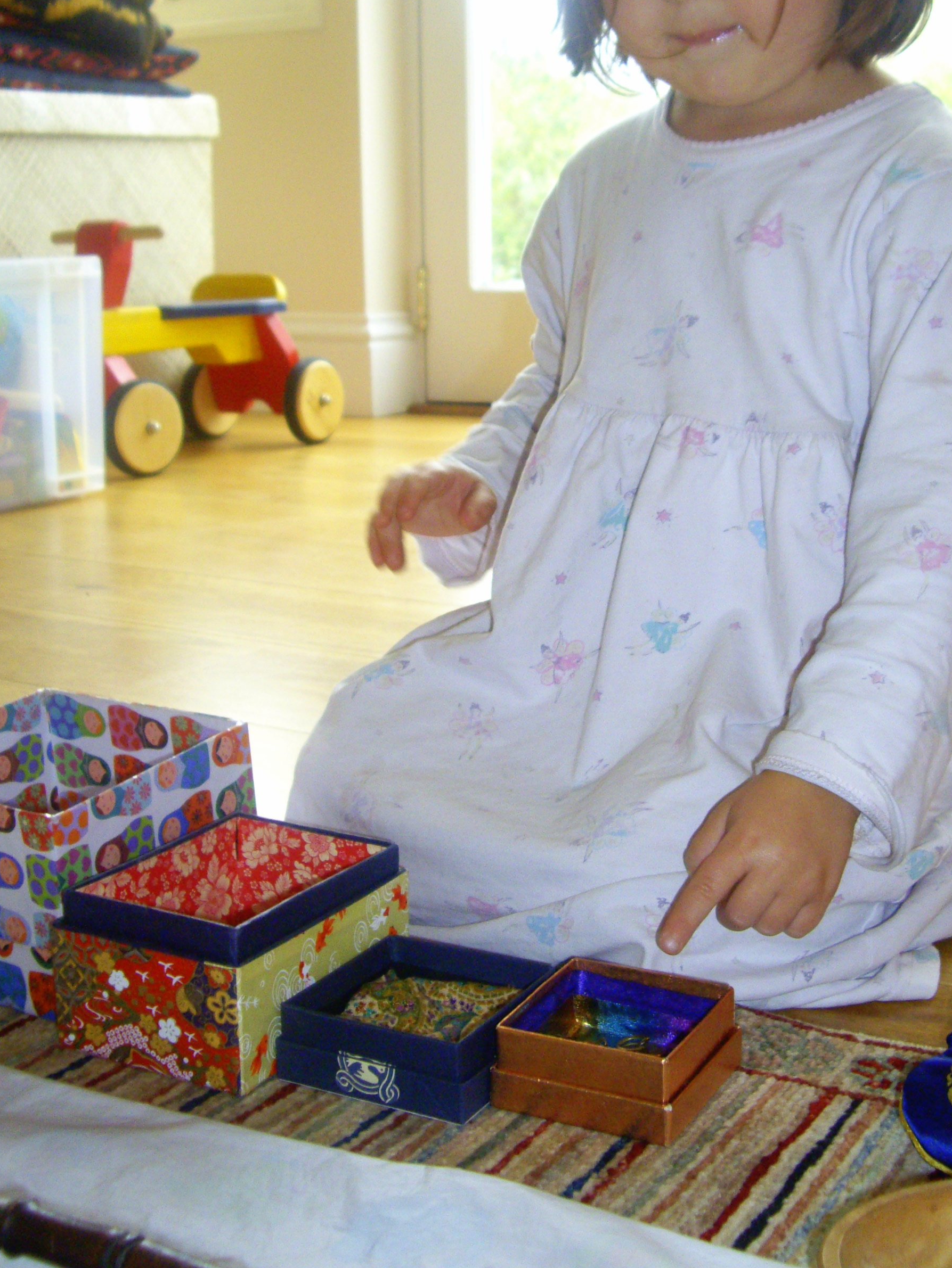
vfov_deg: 38.8
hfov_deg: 29.6
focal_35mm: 49
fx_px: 1796
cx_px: 587
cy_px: 523
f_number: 2.8
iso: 400
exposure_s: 1/40
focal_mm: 7.9
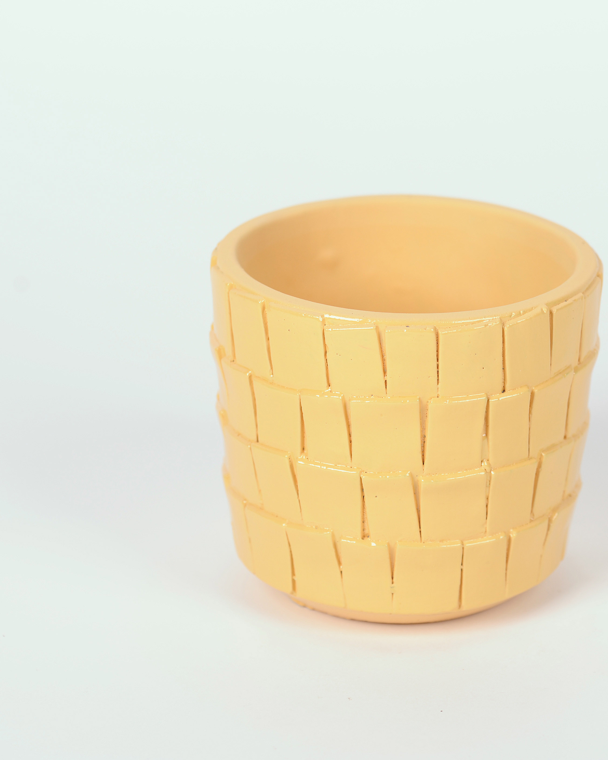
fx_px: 3352
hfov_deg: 10.4
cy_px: 380
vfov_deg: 12.9
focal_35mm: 149
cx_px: 408
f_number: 5.6
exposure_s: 1/125
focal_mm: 105
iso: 200
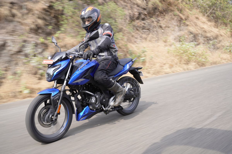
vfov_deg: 37.9
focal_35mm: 35
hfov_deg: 54.4
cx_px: 116
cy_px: 77
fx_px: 226
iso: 160
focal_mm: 35
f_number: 11
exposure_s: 1/60
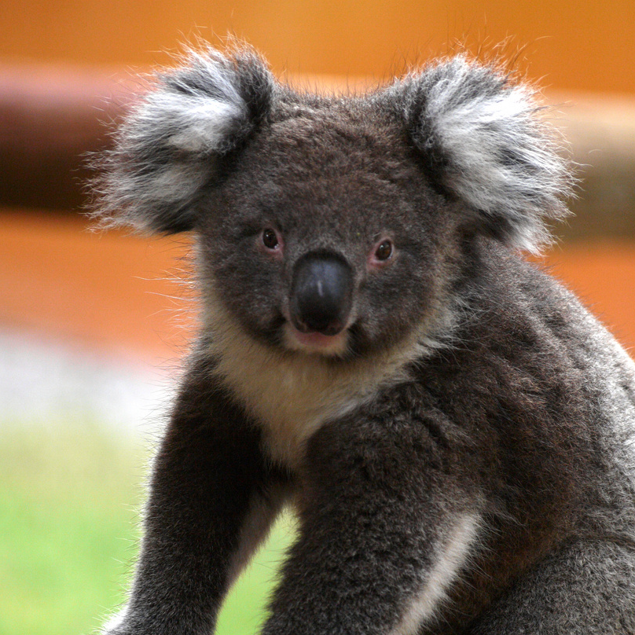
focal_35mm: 423
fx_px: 8779
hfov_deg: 4.1
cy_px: 413
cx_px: 318
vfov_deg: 4.1
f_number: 4.8
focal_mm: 179
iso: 250
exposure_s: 1/250
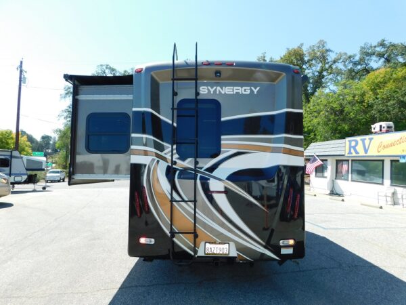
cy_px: 152
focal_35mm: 23
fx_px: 270
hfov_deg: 73.9
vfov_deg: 58.9
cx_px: 203
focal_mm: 4
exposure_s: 1/800
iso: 125
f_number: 3
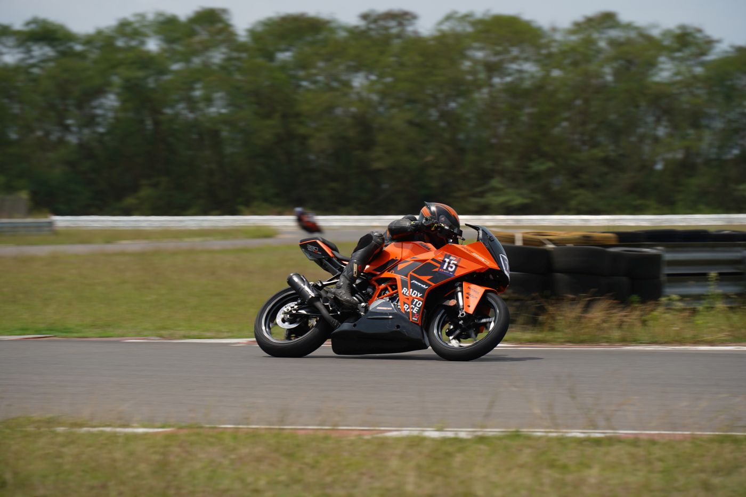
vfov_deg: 7.6
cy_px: 248
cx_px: 373
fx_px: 3729
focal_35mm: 180
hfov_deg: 11.4
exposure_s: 1/400
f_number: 6.3
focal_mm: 180
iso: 64
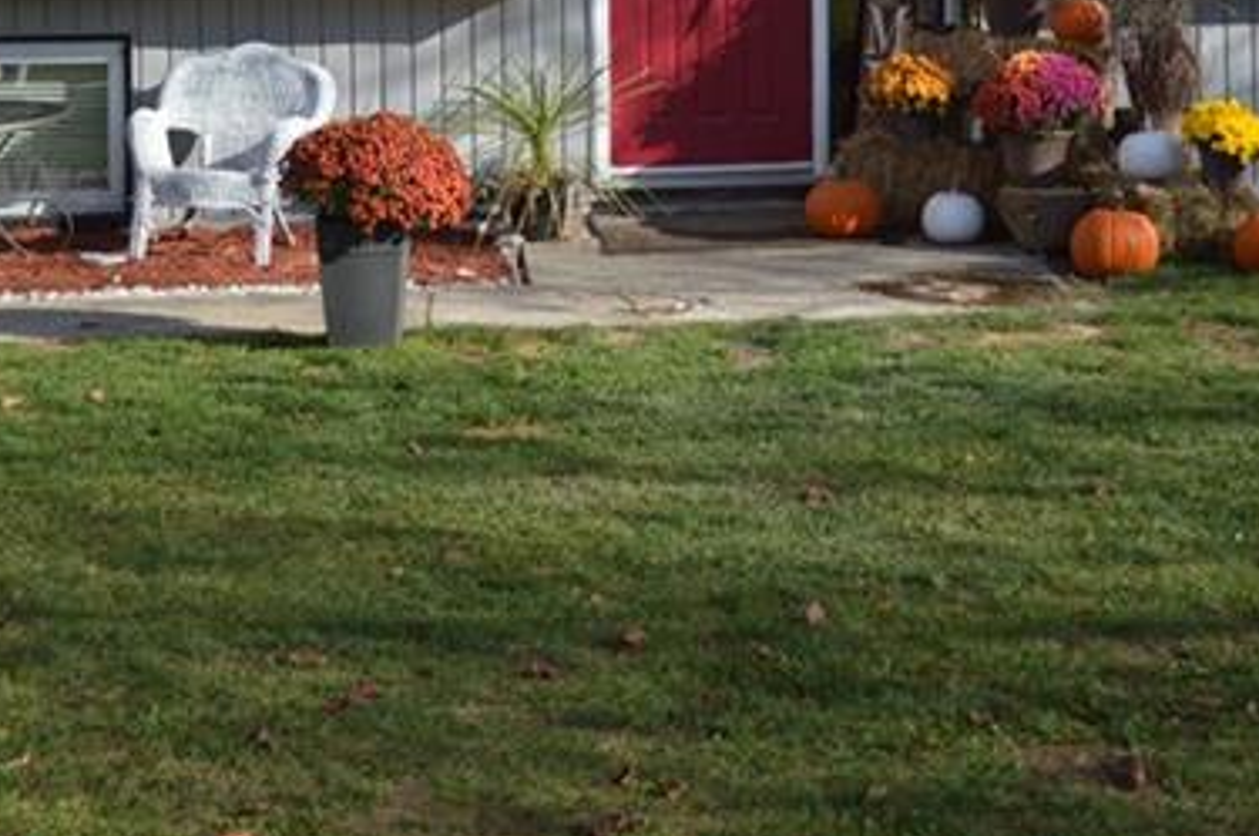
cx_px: 859
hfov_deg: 24.6
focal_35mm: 82
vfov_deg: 15.7
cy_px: -282
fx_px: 2864
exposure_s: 1/800
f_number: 3.8
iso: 100
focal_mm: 20
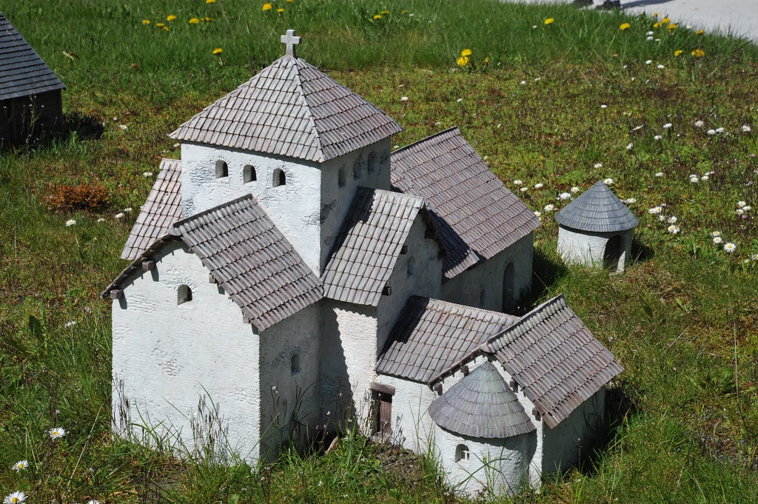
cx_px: 379
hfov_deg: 30.5
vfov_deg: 20.6
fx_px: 1389
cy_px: 252
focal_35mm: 66
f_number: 18
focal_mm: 66
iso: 640
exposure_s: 1/400
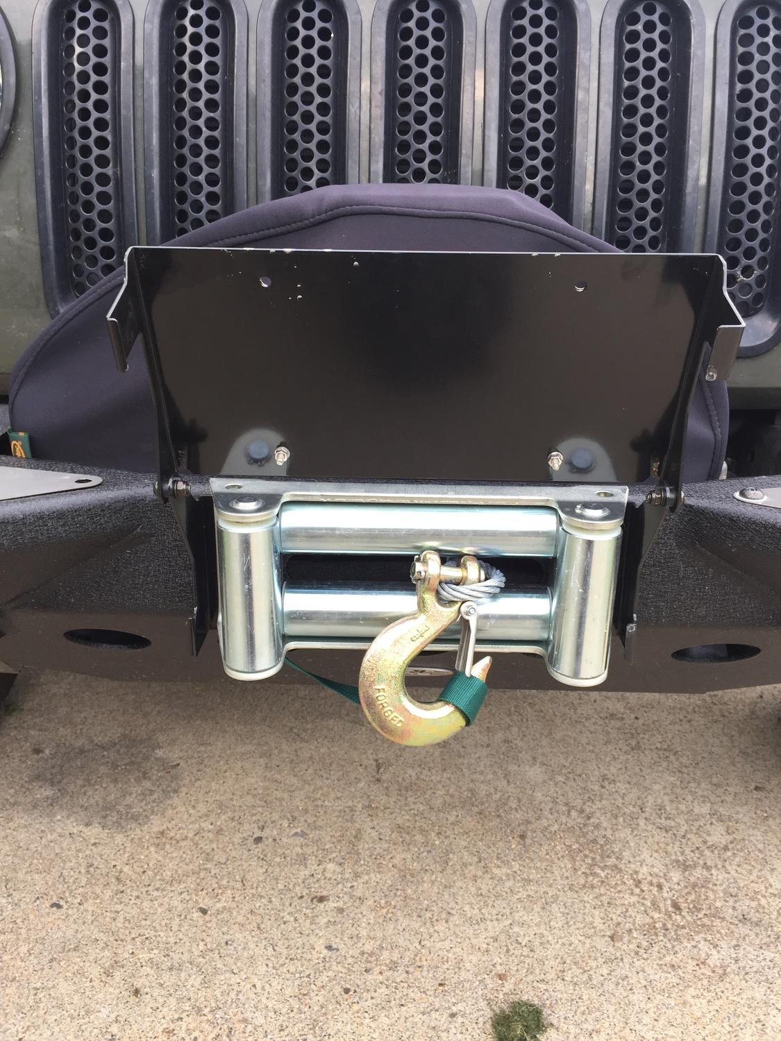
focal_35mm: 29
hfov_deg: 48.2
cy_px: 520
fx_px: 872
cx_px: 390
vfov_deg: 61.7
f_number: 2.2
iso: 32
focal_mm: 4.15
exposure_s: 1/120
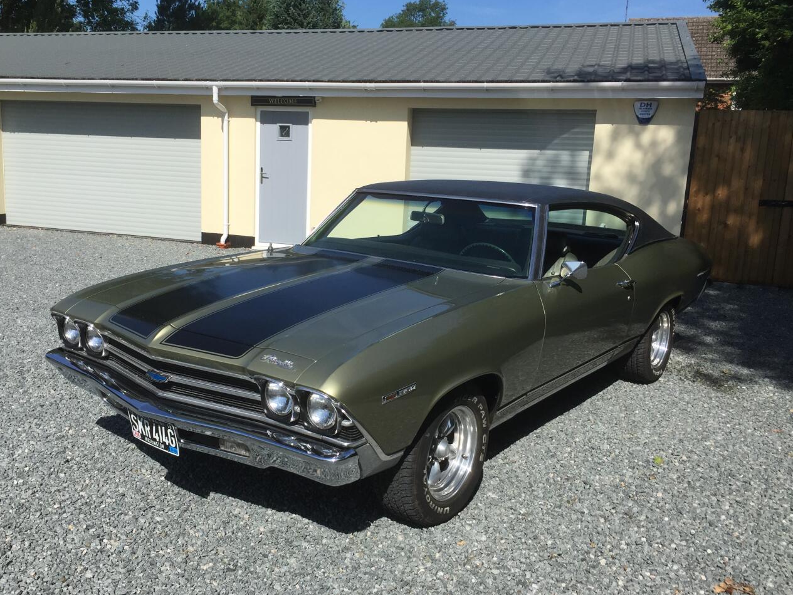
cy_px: 287
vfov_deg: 42.9
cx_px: 347
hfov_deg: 55.2
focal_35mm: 33
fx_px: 756
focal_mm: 4.15
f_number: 2.2
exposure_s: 1/2475
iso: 32
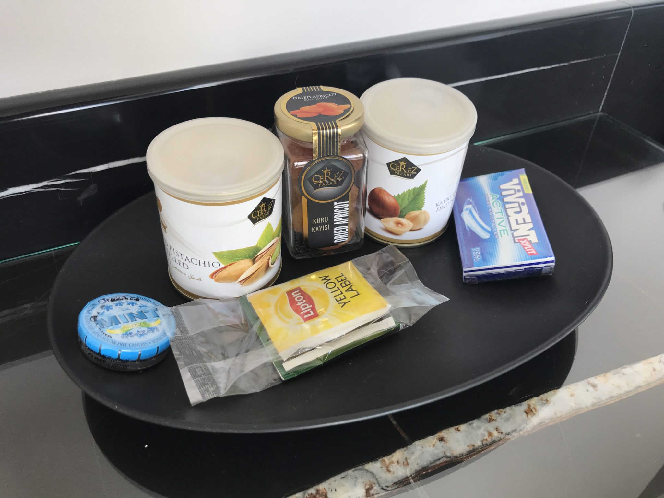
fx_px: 537
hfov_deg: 63.4
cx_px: 332
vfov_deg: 49.7
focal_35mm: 28
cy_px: 249
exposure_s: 1/100
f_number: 1.8
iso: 32
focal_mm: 3.99
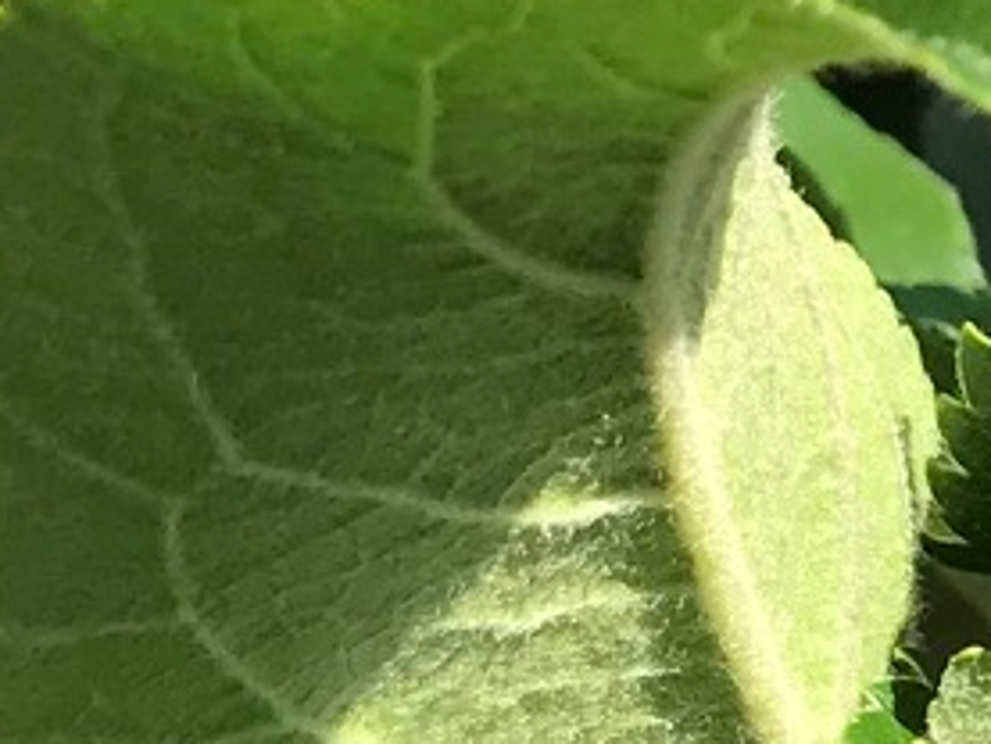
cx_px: 2132
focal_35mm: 204
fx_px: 5843
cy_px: 340
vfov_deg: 7.3
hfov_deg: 9.0
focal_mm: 3.99
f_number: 1.8
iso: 20
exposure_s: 1/1030
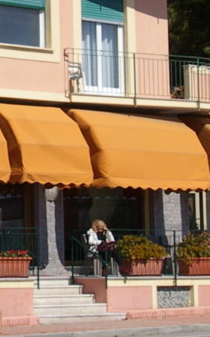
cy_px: 14
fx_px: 1502
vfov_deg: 12.6
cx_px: -82
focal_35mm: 164
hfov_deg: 7.9
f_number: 9.5
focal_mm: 28
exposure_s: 1/750
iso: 400
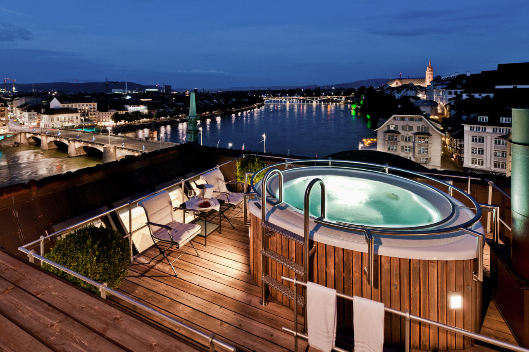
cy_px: 176
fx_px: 206
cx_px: 264
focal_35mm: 14
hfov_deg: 104.3
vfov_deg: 81.1
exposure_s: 1.6
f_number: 5.6
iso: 250
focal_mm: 14
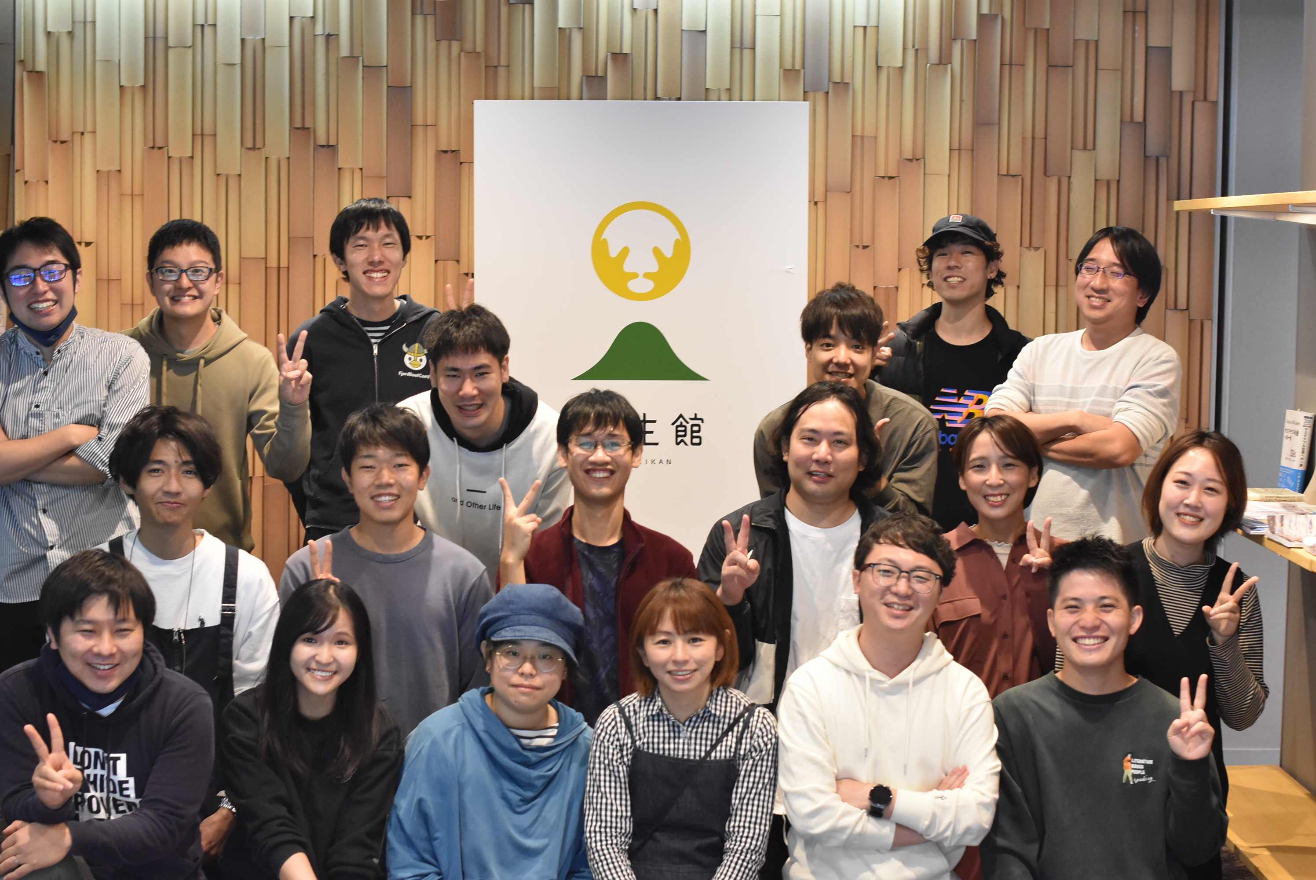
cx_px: 658
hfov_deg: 27.0
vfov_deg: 18.2
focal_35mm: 75
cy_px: 440
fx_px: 2744
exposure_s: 1/60
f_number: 4
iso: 2200
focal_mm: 50
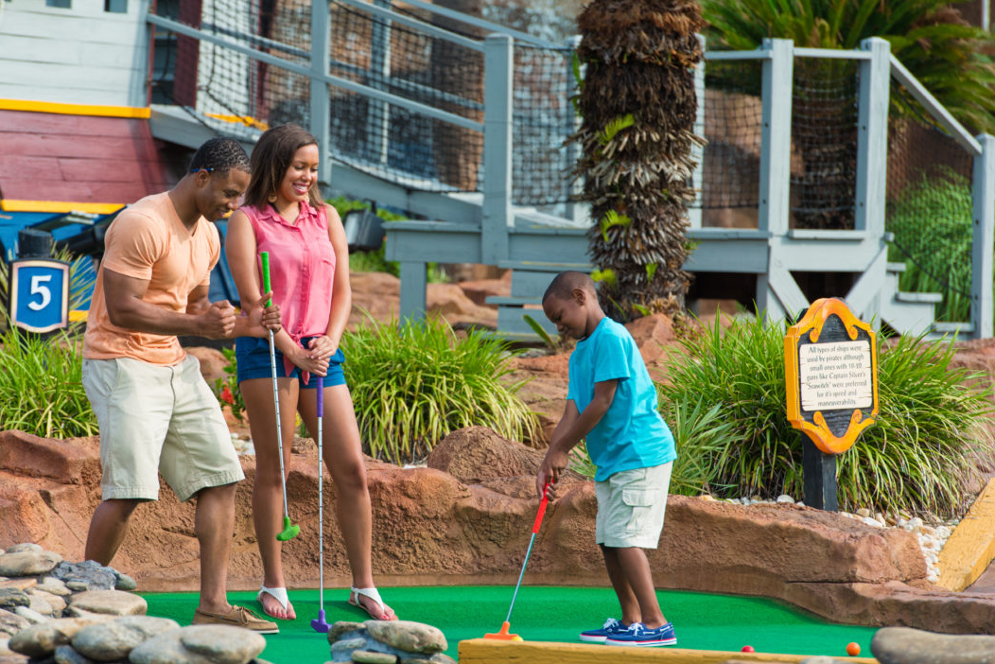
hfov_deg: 7.1
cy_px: 302
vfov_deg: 4.7
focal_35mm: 292
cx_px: 395
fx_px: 8072
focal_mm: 200
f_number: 5.6
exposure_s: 1/400
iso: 200
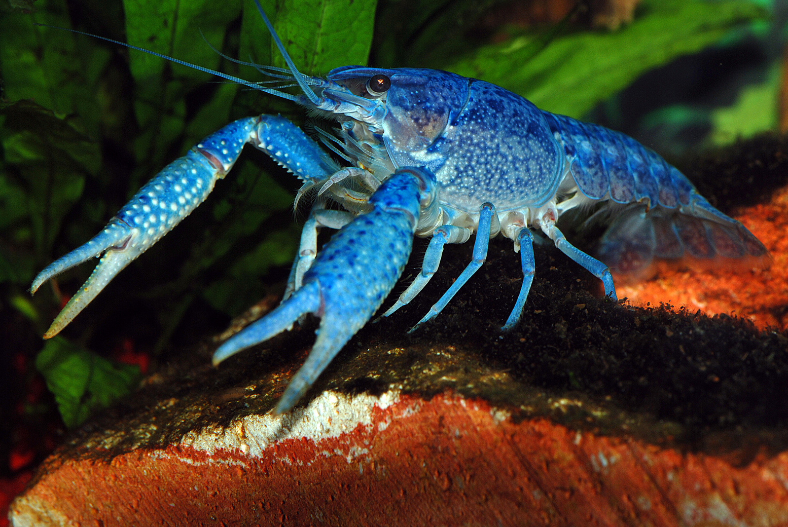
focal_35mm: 164
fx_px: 3583
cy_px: 264
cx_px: 407
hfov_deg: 12.5
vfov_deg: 8.4
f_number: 13
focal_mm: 105
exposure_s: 1/60
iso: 100
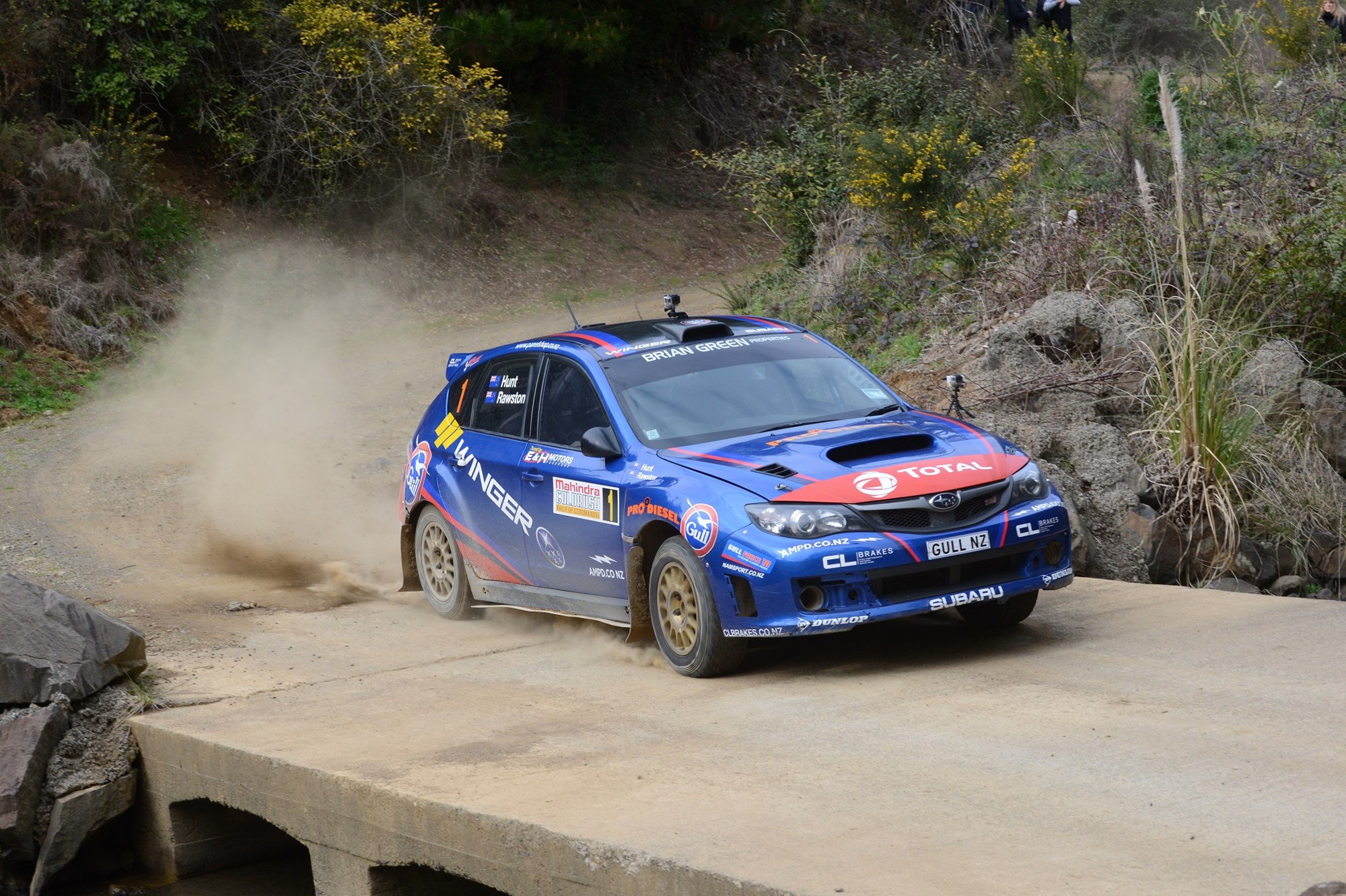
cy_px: 448
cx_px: 673
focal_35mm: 70
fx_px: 2616
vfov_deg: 19.4
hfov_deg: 28.9
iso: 640
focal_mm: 70
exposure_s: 1/500
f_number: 9
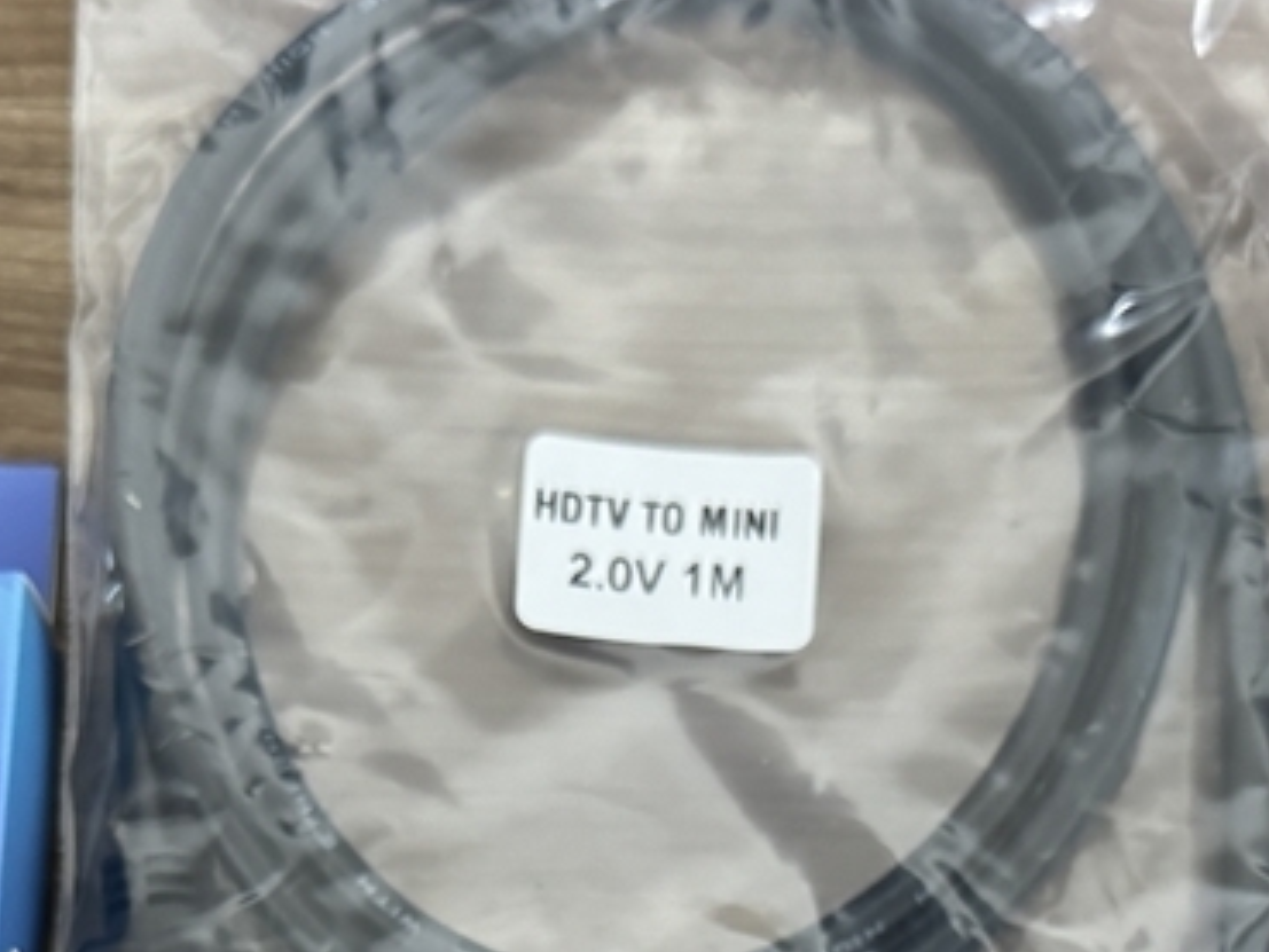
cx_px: 554
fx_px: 2860
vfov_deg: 17.7
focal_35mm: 78
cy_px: 1254
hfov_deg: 25.0
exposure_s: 1/31
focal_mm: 6.76
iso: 1000
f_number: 1.78
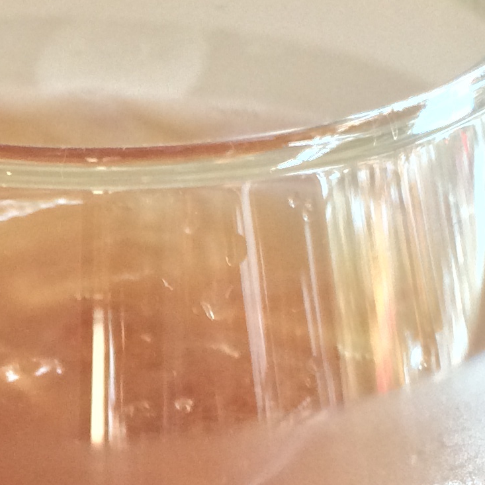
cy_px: 543
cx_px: -13
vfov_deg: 14.4
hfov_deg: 14.5
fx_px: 1870
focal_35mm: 118
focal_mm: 4.12
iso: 125
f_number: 2.2
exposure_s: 1/30
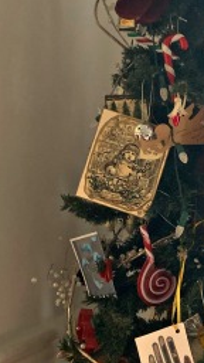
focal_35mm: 72
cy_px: 203
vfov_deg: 29.3
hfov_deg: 16.1
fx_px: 692
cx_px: 250
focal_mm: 4.25
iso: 500
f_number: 1.8
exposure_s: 1/30
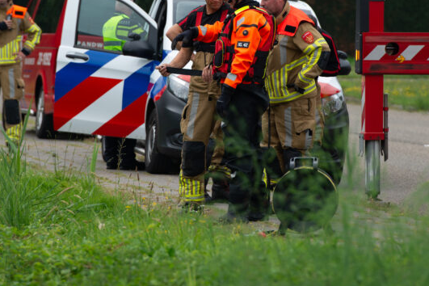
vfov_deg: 3.6
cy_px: 60
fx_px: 4599
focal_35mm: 386
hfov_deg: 5.3
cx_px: 210
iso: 200
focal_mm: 200
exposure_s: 1/1000
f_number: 5
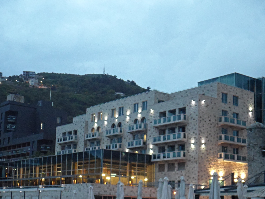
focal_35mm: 61
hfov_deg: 31.7
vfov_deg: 23.9
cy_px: 135
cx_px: 124
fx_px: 467
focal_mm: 7.8
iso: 800
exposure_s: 1/15
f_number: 3.2
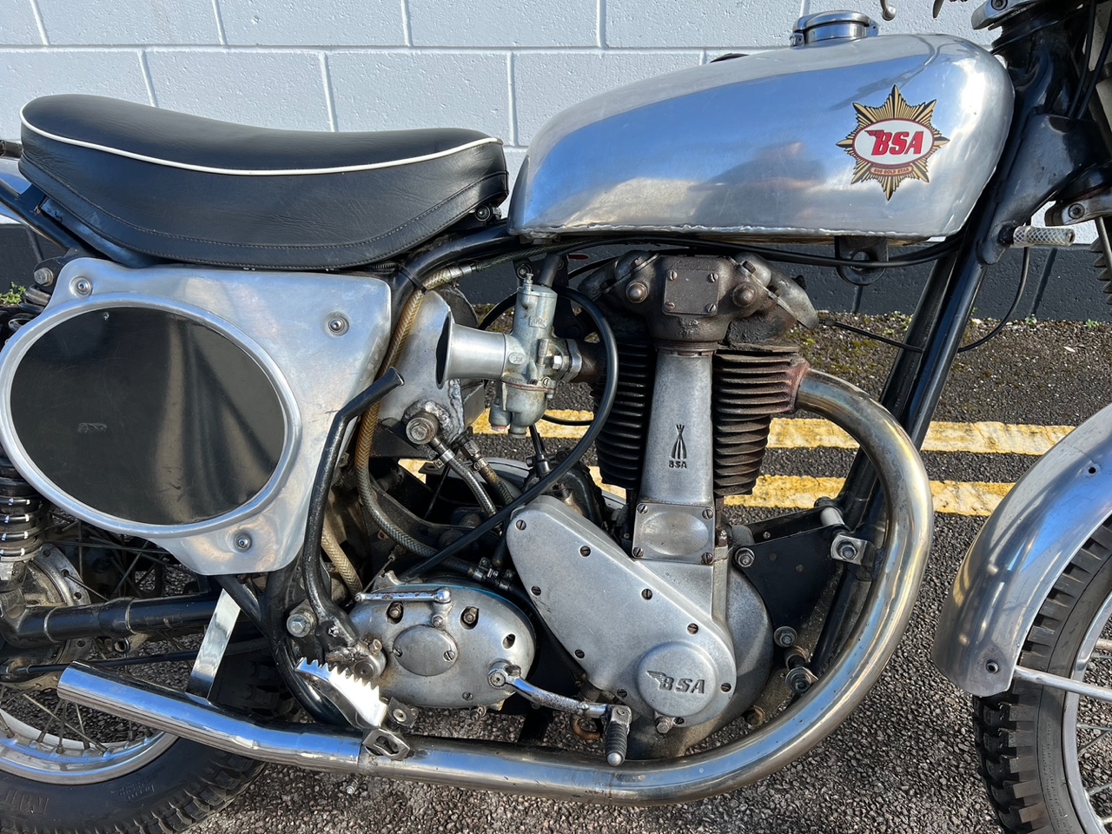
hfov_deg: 67.3
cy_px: 417
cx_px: 556
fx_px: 835
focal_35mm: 26
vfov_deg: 53.1
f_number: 1.5
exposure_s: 1/873
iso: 50
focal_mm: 5.7
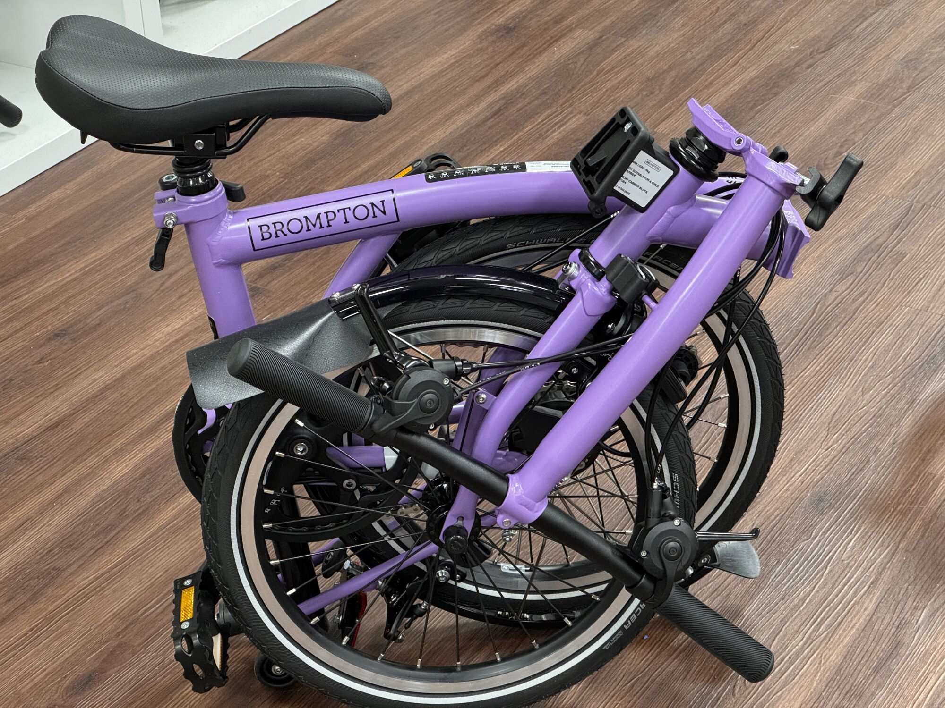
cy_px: 354
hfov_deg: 25.3
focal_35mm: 77
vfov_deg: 19.1
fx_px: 2102
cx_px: 472
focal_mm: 9
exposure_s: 1/50
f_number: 2.8
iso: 400
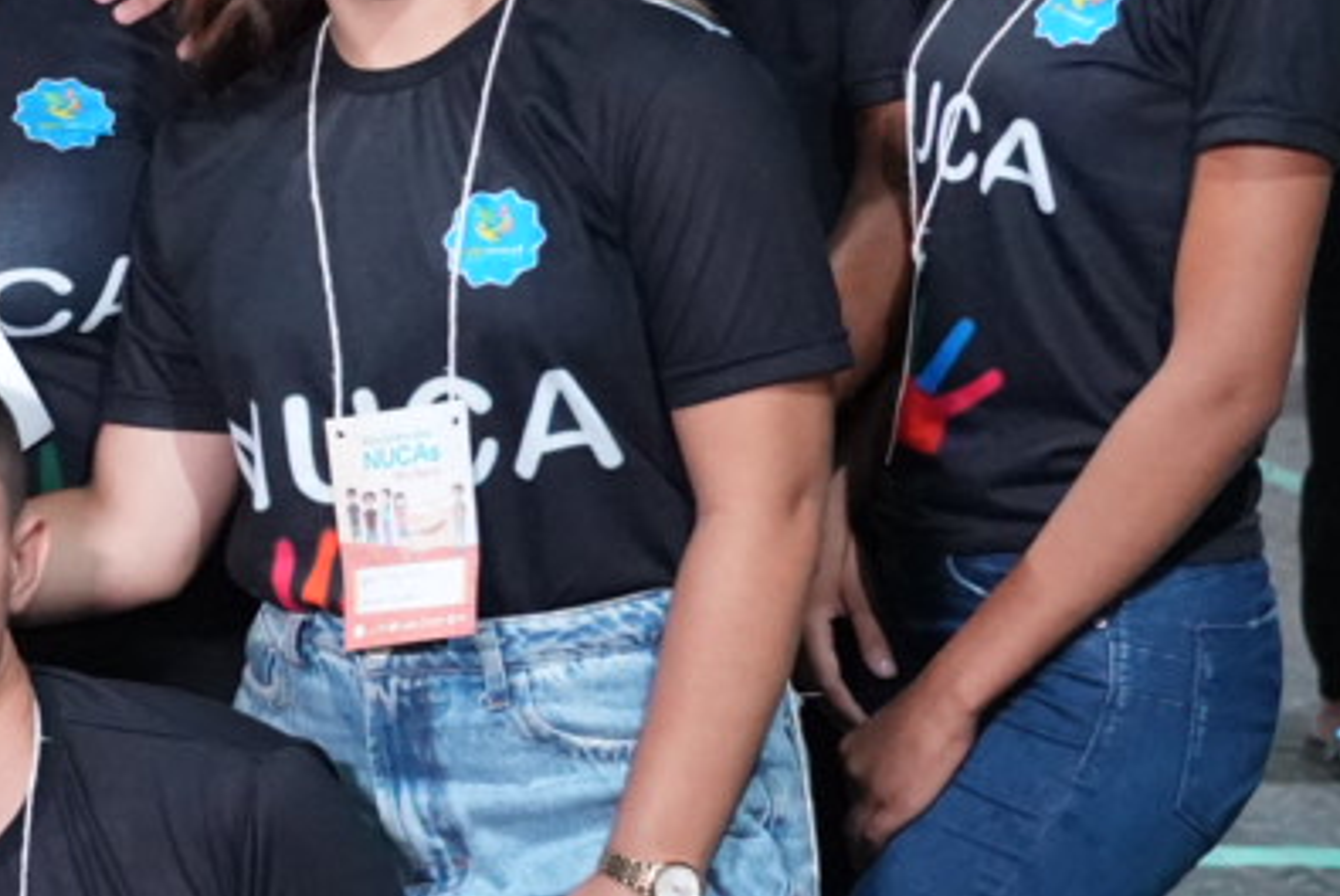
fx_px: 5178
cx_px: -773
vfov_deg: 9.9
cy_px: 475
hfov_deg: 13.7
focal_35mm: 139
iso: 6400
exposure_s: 1/160
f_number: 3.5
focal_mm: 34
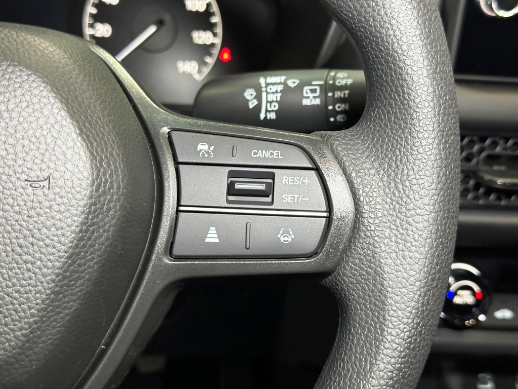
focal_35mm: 48
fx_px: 718
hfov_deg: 39.7
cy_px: 194
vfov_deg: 30.3
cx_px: 259
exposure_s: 1/40
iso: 400
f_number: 1.78
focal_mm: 6.86
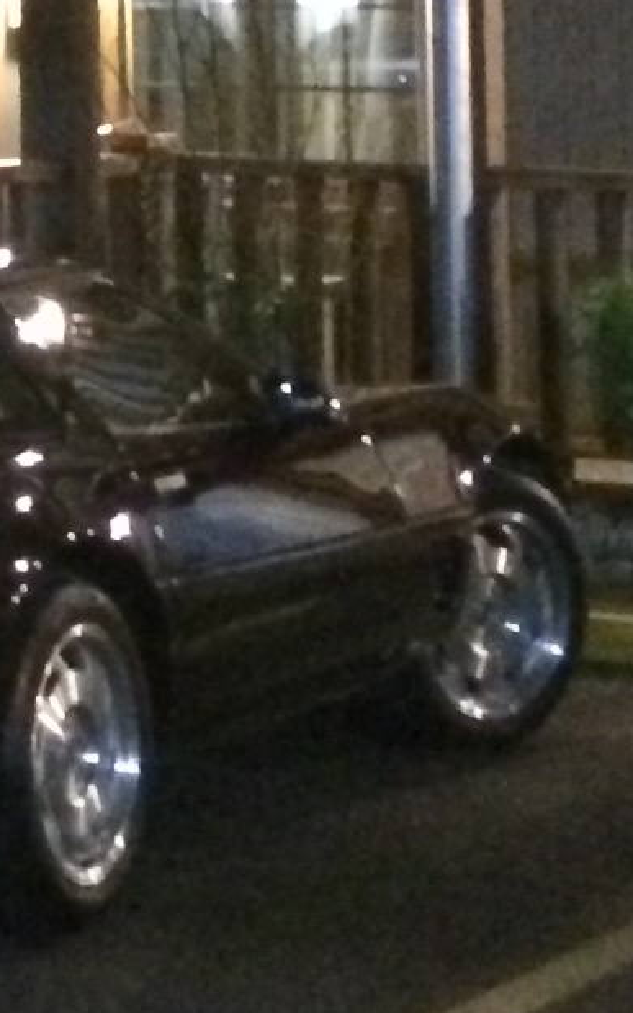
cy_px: -501
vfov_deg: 12.3
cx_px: -801
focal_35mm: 162
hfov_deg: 7.6
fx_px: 4470
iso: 1600
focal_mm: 4.15
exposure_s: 1/15
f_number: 2.2
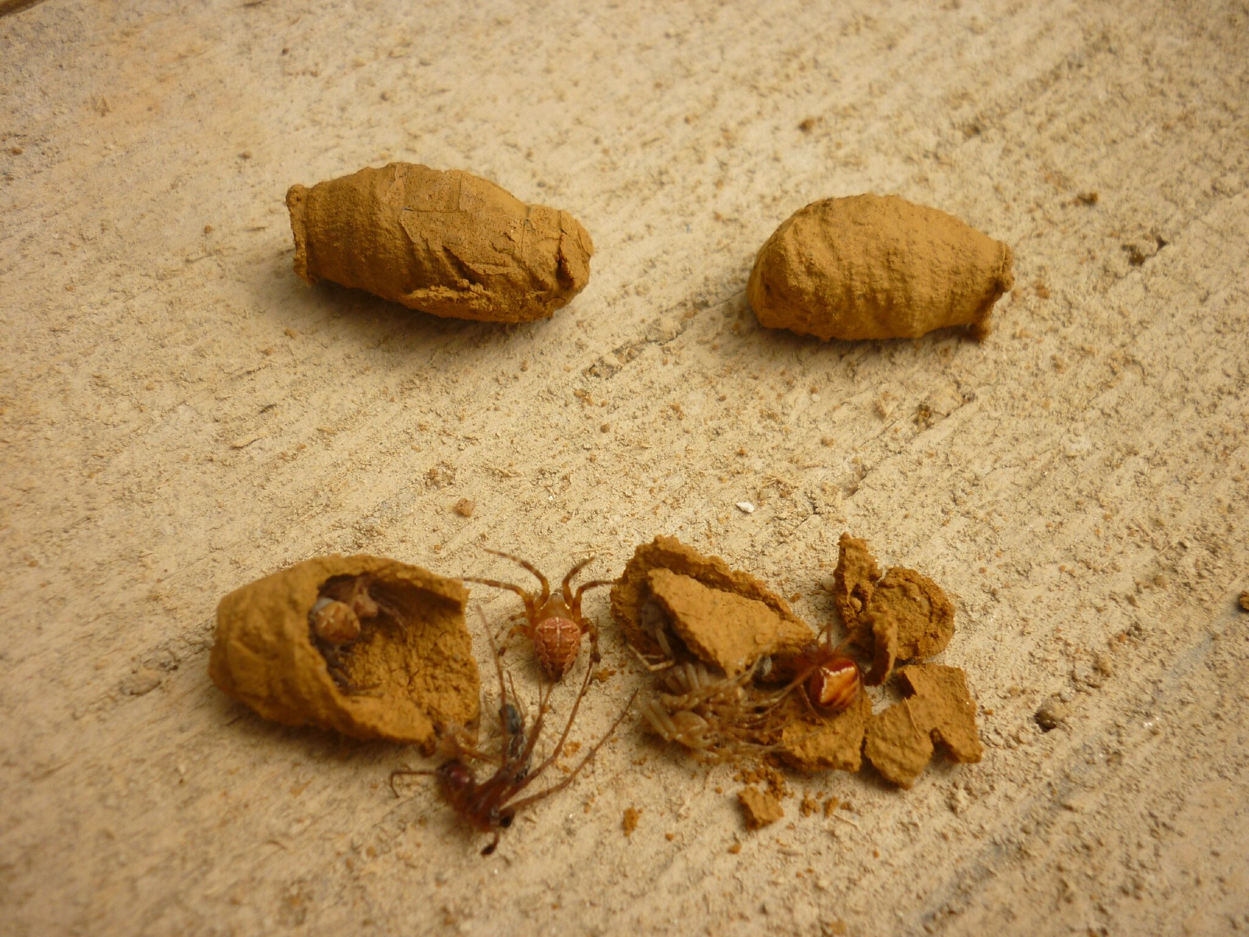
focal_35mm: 33
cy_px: 468
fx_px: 1191
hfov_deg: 55.4
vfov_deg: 42.9
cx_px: 624
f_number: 2.8
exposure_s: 1/800
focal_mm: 5.5
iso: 80
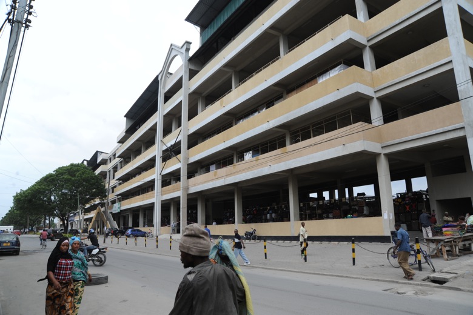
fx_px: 315
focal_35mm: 24
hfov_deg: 73.7
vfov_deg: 53.1
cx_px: 236
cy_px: 158
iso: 400
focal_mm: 24
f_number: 8
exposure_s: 1/400
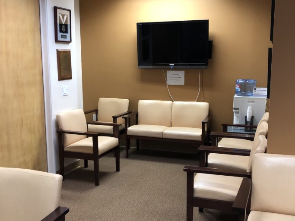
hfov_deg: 44.8
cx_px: 134
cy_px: 116
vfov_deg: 34.3
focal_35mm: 42
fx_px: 358
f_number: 1.8
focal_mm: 4
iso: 40
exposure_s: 1/15
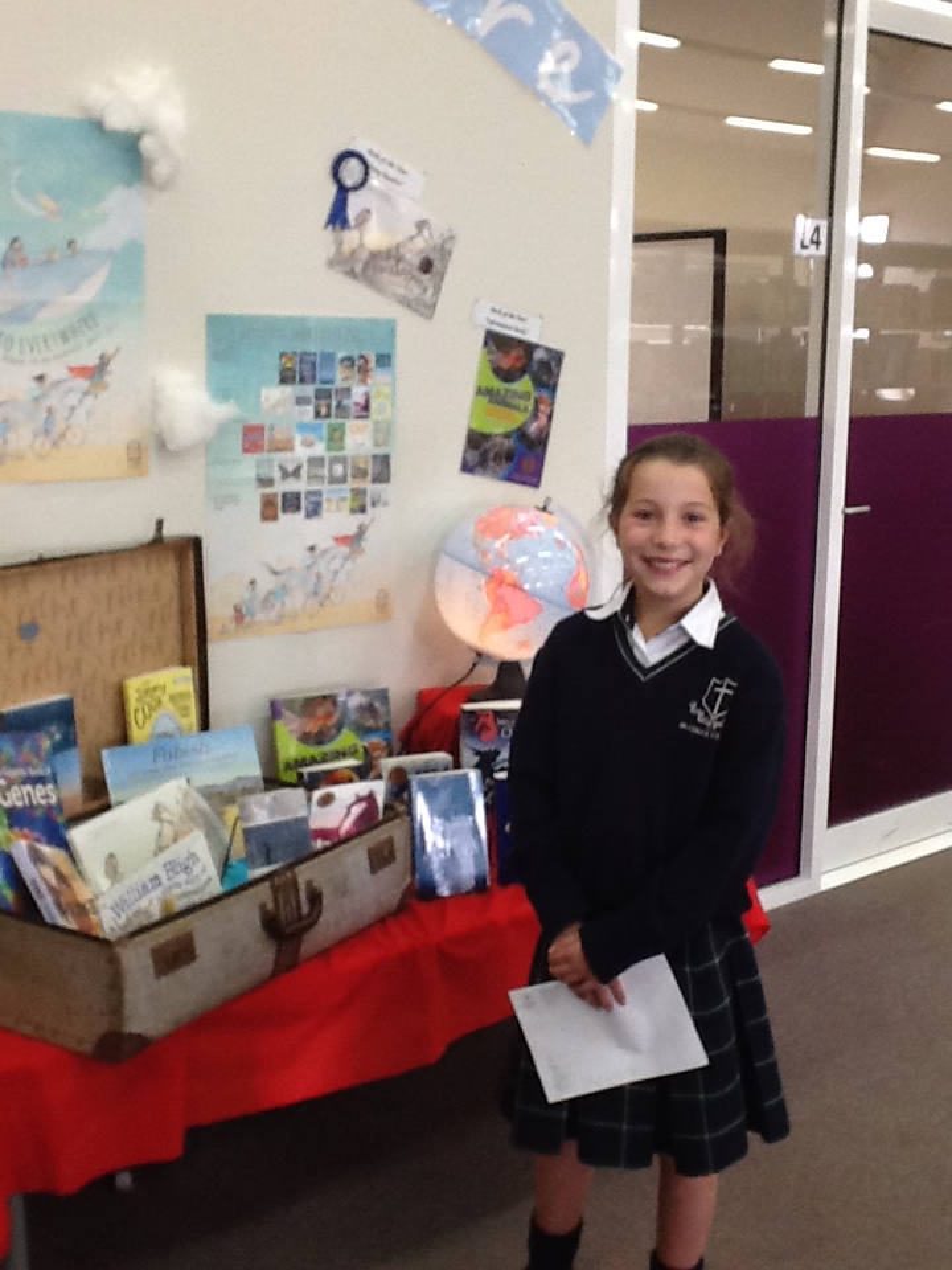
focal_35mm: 44
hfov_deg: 32.9
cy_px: 635
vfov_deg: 42.9
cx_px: 476
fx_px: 1613
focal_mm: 2.03
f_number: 2.4
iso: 64
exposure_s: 1/30
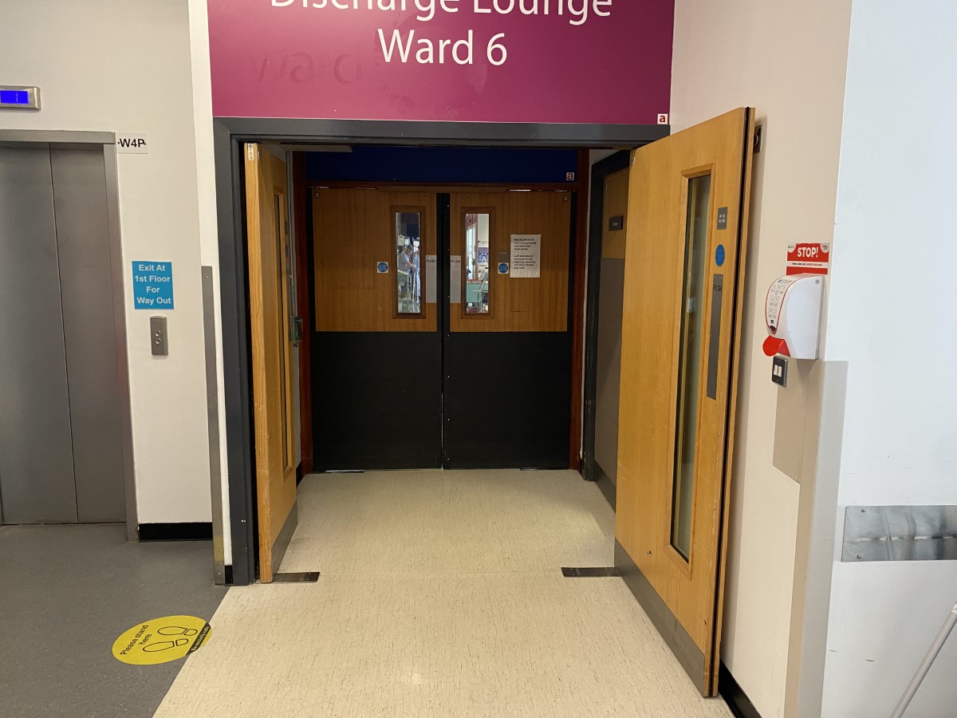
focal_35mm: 26
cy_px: 359
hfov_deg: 67.3
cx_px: 478
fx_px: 719
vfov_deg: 53.1
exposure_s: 1/50
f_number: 1.8
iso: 160
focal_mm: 4.25
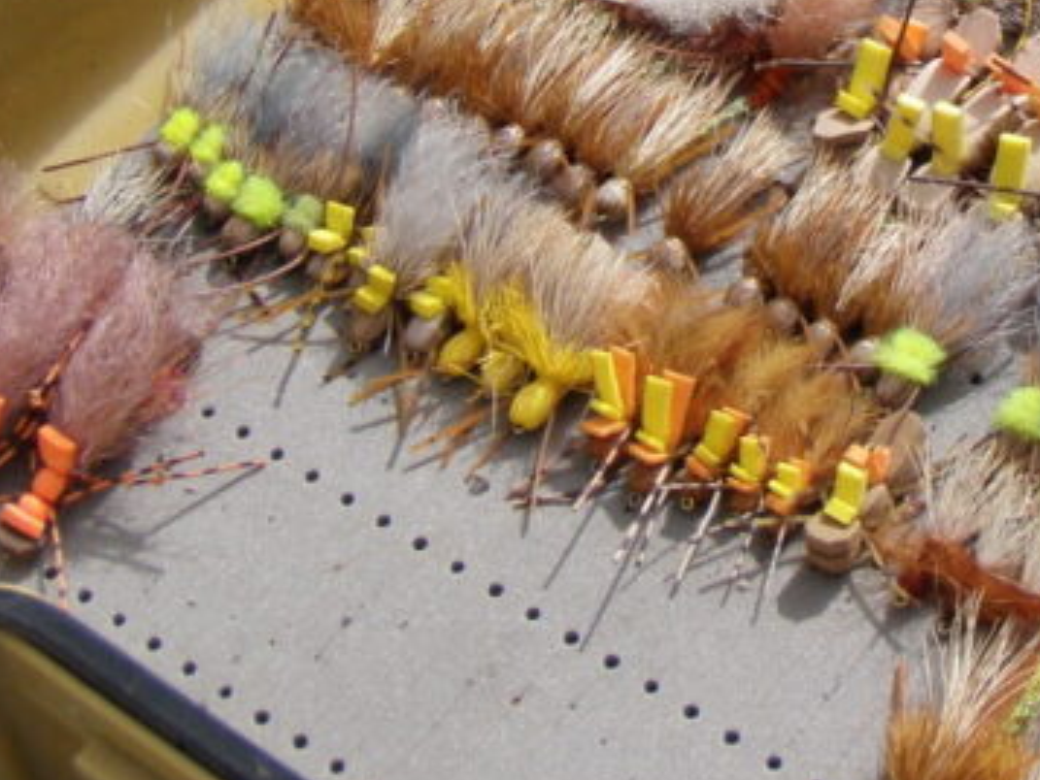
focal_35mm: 109
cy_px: 26
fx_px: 3276
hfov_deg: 17.8
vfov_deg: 13.4
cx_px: 897
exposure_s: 1/640
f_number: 3.5
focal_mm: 6.7
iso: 80
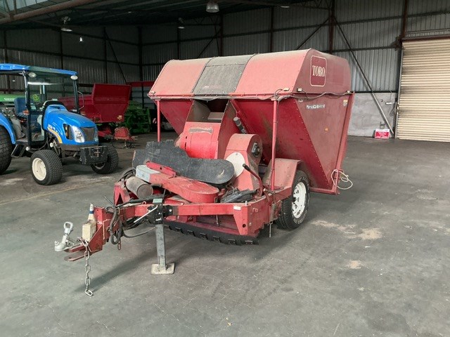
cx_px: 225
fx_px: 377
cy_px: 168
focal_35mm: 29
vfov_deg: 48.2
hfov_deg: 61.7
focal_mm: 3
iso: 200
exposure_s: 1/60
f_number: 1.8
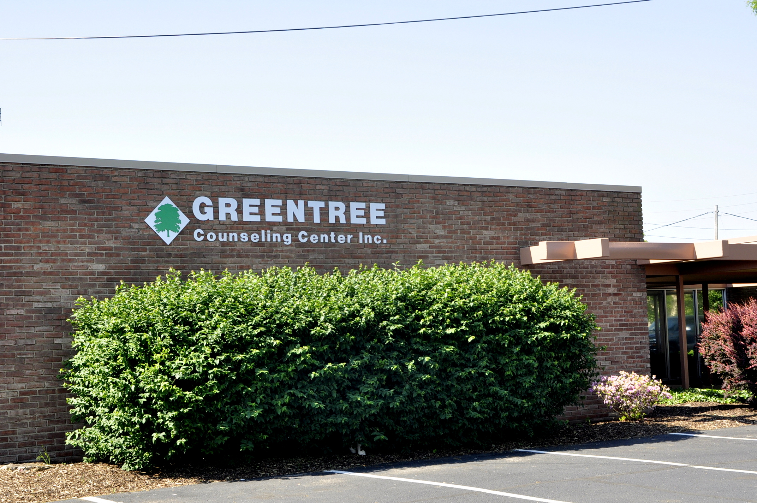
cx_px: 378
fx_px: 1260
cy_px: 252
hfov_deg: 33.4
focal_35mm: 60
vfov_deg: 22.6
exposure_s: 1/125
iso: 320
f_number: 9
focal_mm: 40
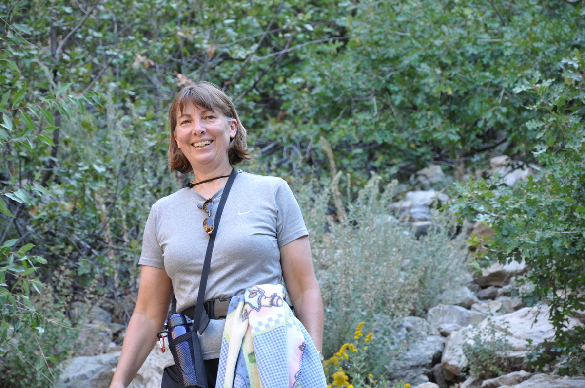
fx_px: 2556
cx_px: 292
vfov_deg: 8.7
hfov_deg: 13.1
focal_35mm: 158
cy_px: 194
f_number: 5.6
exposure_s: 1/60
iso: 560
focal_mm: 105
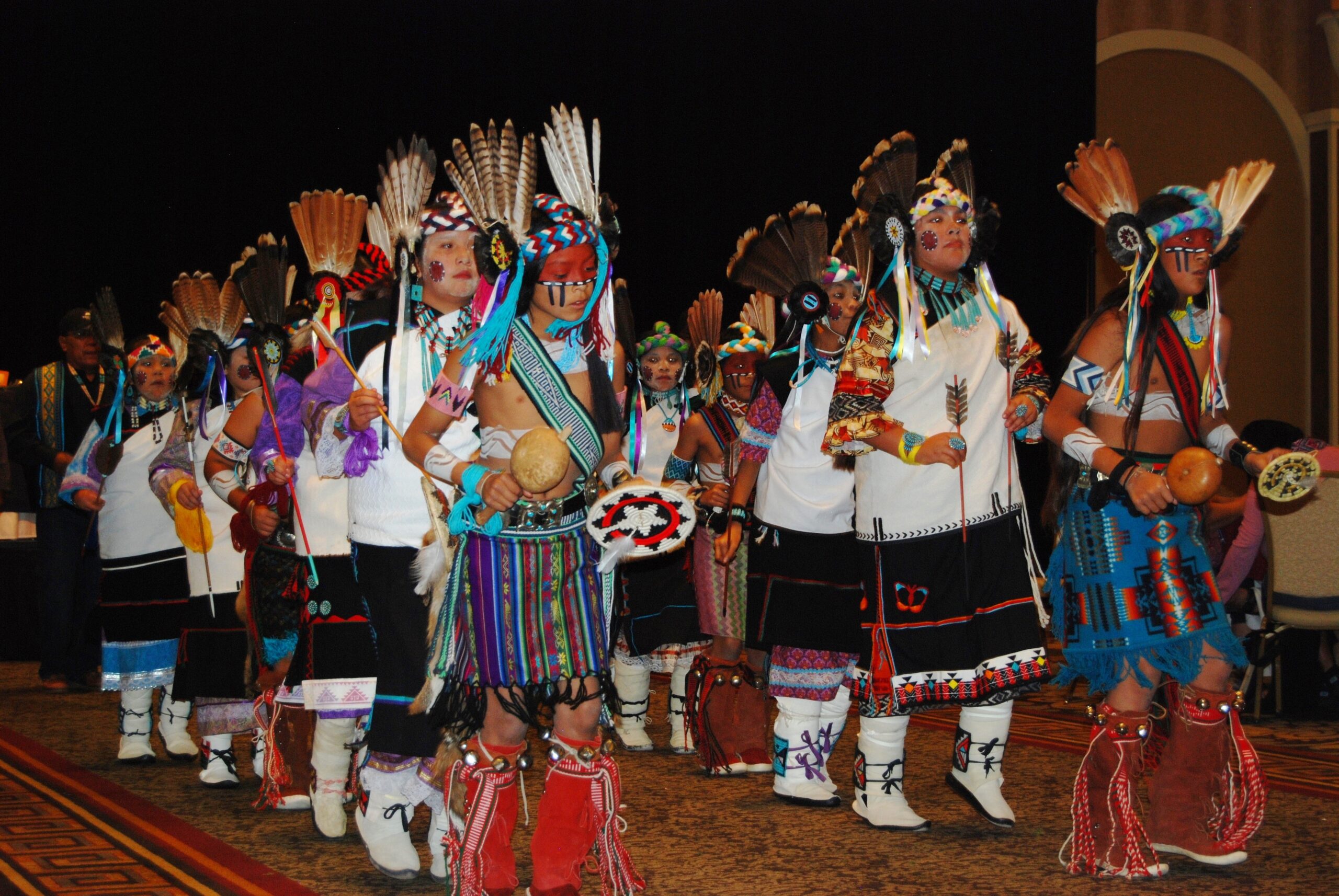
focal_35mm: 69
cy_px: 448
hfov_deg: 29.2
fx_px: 2570
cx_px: 670
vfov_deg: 19.8
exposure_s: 1/60
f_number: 5.3
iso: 200
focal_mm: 46
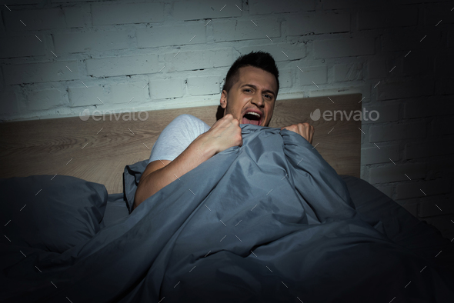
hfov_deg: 39.6
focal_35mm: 50
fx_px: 631
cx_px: 227
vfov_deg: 27.0
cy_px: 152
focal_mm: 50
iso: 200
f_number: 4.5
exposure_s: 1/160
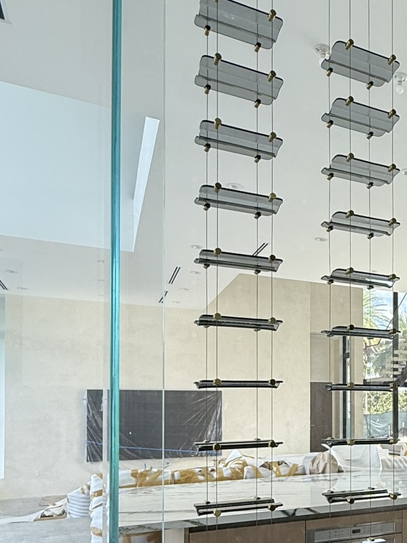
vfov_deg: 50.6
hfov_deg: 36.1
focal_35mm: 35
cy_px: 404
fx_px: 549
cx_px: 420
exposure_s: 1/99
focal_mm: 2.22
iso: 80
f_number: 2.2
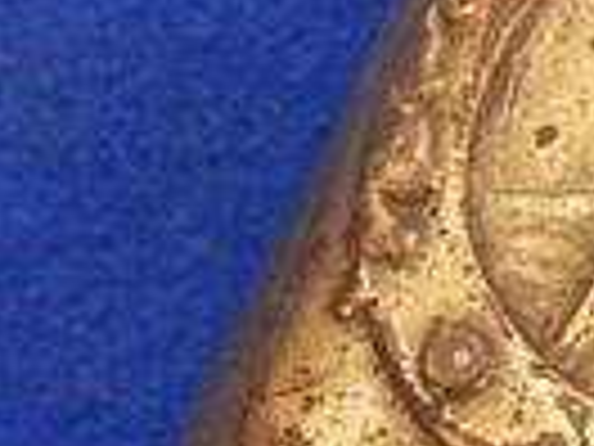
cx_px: 922
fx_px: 2505
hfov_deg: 12.7
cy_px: 671
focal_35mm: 146
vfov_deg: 9.9
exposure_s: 1/13
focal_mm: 4.5
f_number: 3.1
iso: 400
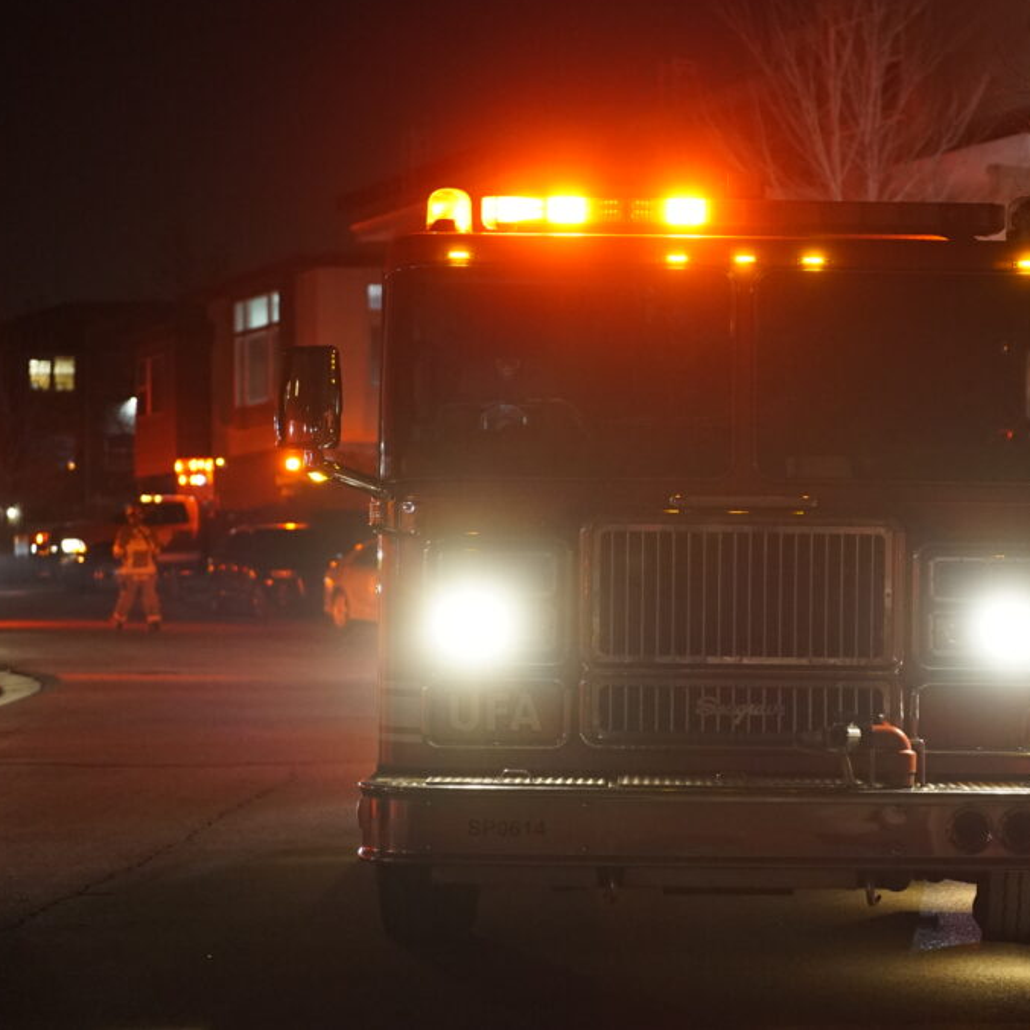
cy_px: 511
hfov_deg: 19.2
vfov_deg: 19.3
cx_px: 761
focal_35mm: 90
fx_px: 3030
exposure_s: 1/160
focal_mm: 70
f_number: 2.8
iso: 6400
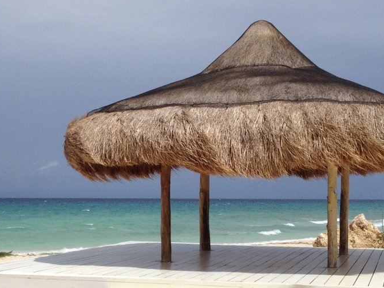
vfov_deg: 20.1
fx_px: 810
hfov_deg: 26.7
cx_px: 164
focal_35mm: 73
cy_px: 176
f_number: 2.4
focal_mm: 4.28
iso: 64
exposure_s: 1/5025
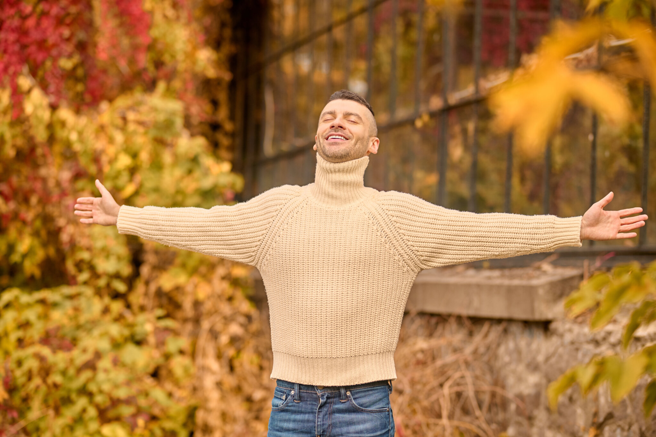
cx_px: 328
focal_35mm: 85
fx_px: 1548
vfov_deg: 16.1
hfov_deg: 23.9
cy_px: 218
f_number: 2.5
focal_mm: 85
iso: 320
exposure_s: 1/3200
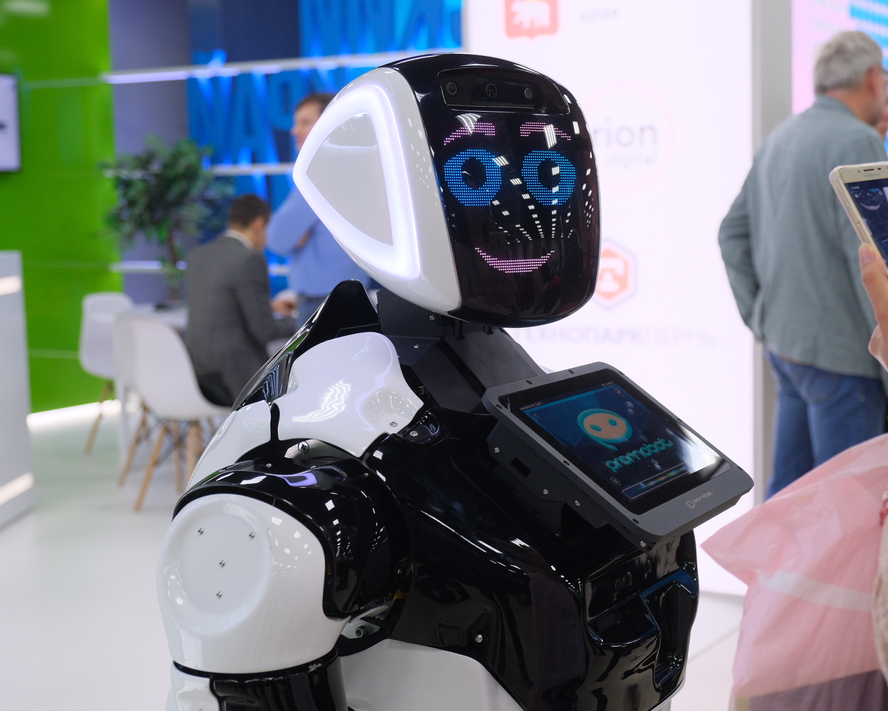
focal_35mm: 57
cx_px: 517
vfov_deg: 26.7
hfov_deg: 32.9
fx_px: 1498
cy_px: 358
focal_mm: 33.2
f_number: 3.6
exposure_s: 1/125
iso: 1000
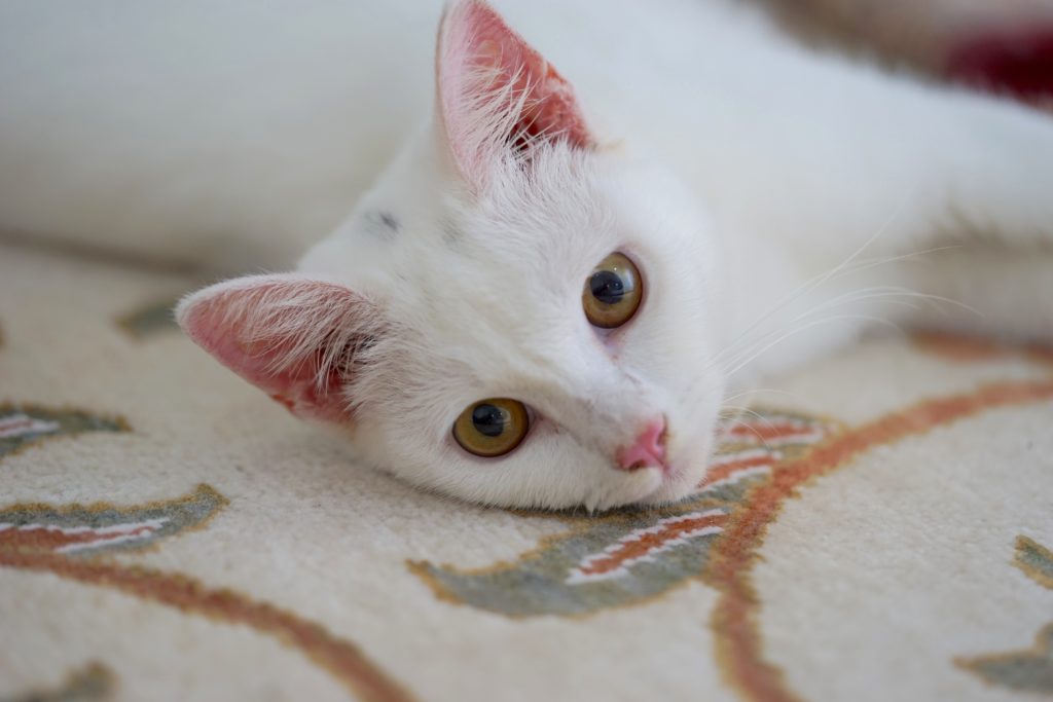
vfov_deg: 15.2
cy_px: 351
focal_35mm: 90
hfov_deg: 22.6
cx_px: 526
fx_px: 2633
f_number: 2.8
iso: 320
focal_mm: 90
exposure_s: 1/125
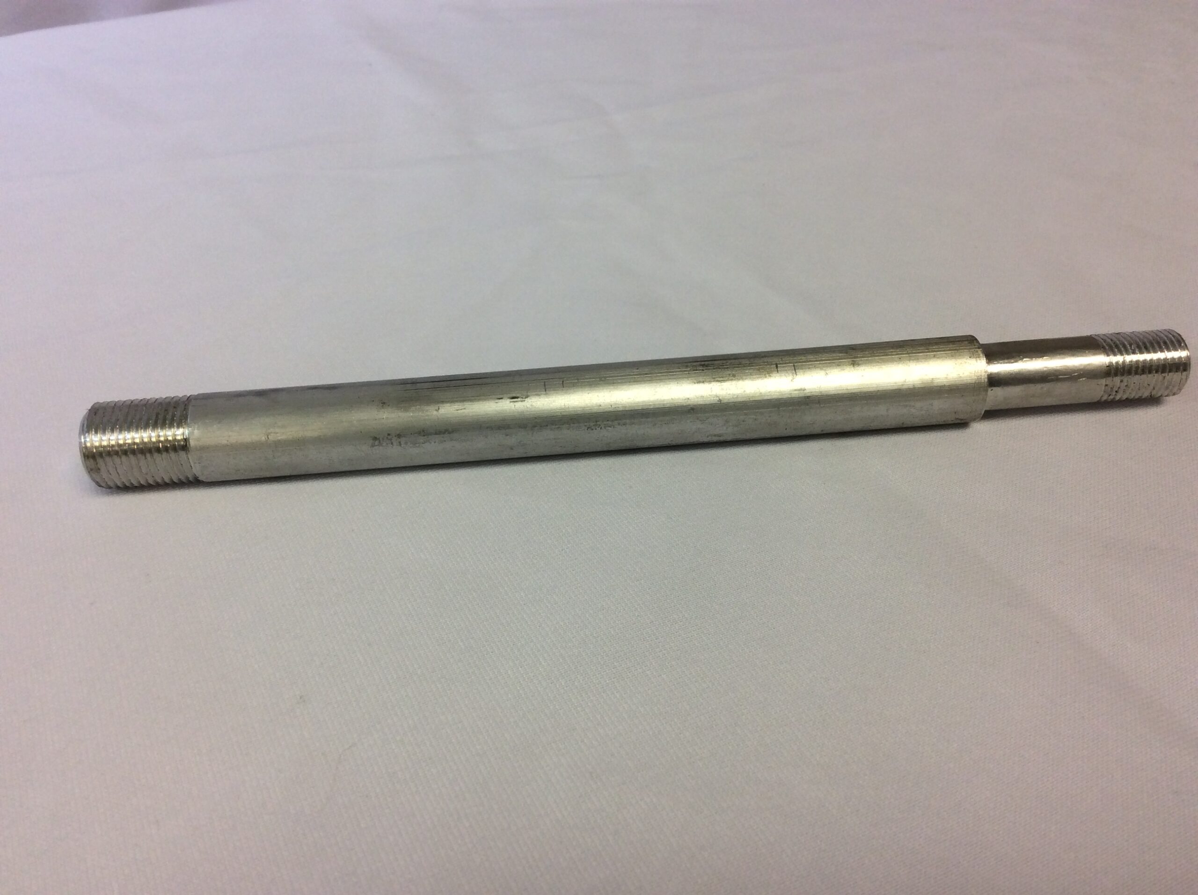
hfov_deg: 56.9
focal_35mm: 32
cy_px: 448
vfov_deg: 44.1
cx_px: 599
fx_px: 1106
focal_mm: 3.3
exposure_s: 1/60
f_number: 2.4
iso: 50
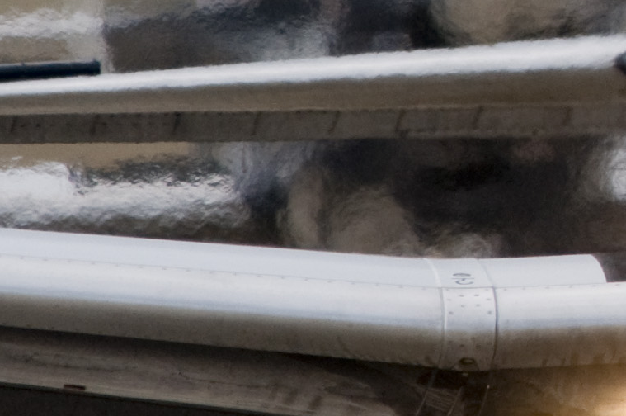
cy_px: -119
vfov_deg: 0.4
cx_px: 1240
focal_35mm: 3389
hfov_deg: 0.6
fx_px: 58855
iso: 250
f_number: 7.1
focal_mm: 400
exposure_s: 1/400
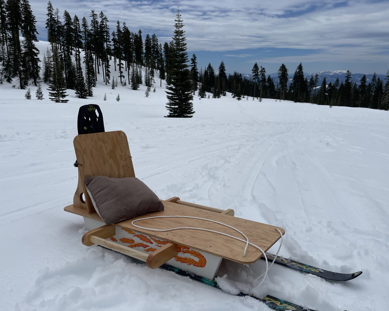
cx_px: 202
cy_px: 151
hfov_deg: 60.4
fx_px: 334
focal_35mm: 29
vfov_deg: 50.0
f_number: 1.6
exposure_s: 1/17241
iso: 32
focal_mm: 4.2
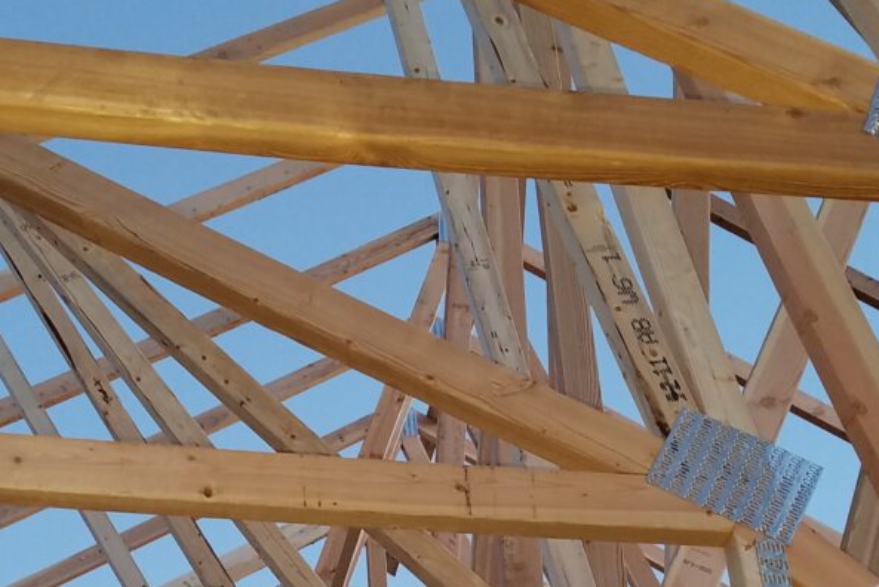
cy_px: 652
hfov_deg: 28.7
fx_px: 1710
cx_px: 308
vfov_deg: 18.7
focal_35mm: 70
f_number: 1.7
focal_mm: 4.2
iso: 125
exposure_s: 1/17
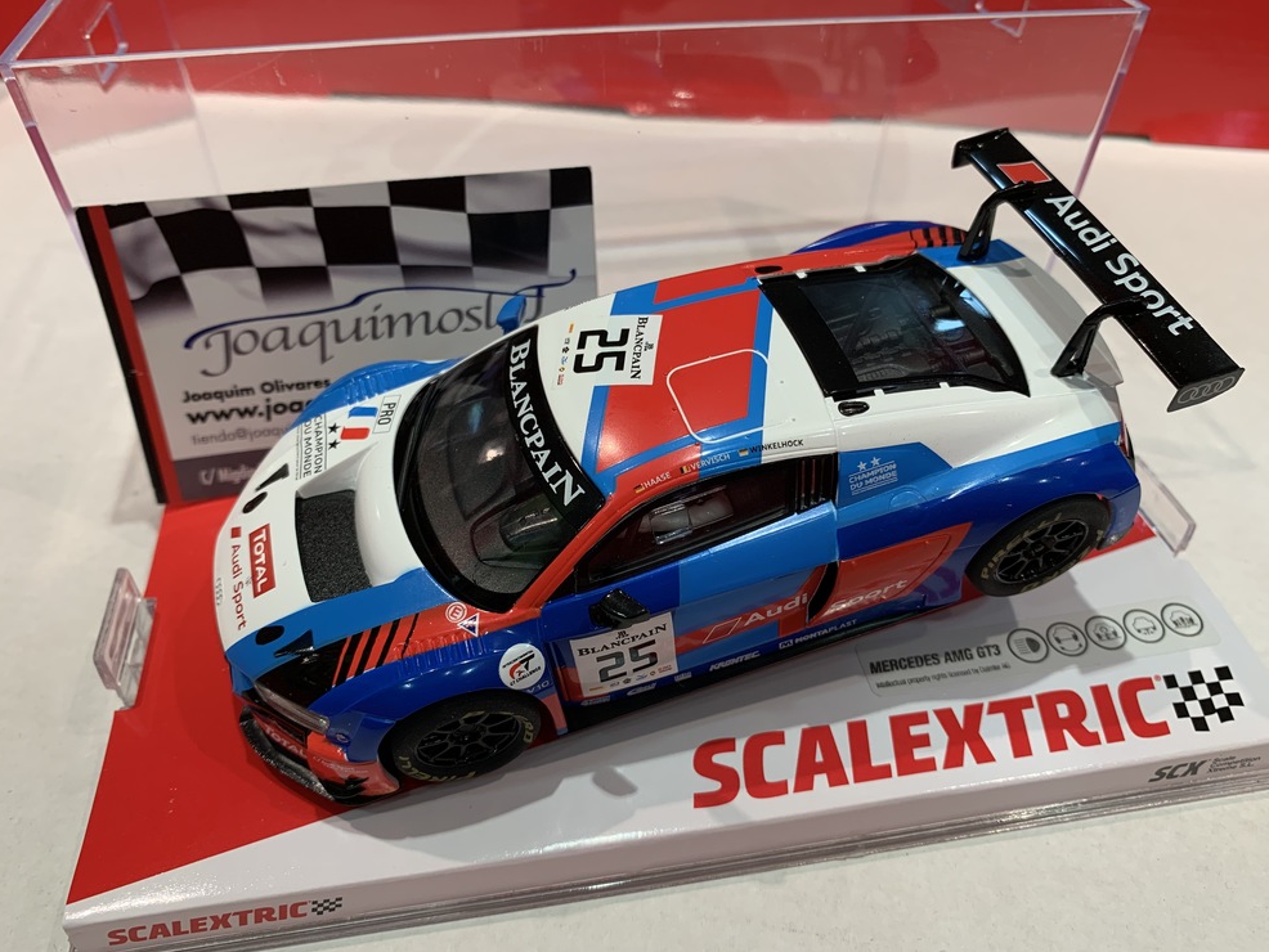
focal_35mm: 27
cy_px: 481
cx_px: 641
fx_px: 990
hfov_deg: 65.3
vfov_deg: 51.4
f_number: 1.8
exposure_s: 1/50
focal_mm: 4.25
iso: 64
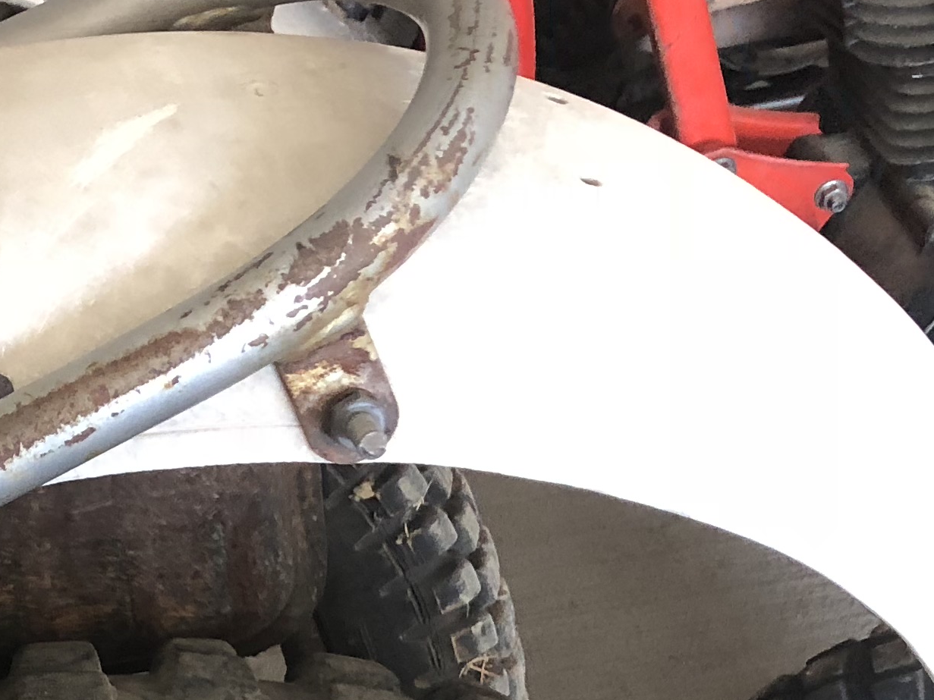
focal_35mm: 95
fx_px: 2563
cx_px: -131
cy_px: 1019
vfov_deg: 14.6
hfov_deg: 19.6
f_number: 1.8
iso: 50
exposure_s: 1/15
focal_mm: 3.99
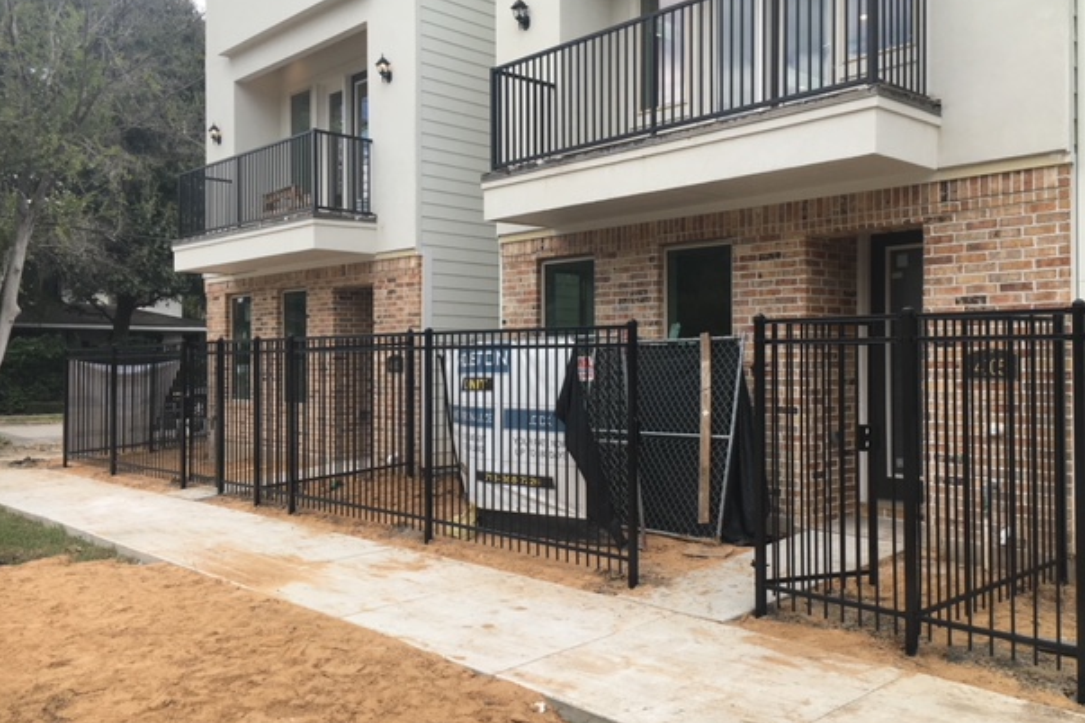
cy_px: 347
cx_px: 570
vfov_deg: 41.1
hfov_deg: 58.7
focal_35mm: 32
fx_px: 964
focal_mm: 4.15
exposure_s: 1/693
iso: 25
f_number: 2.2
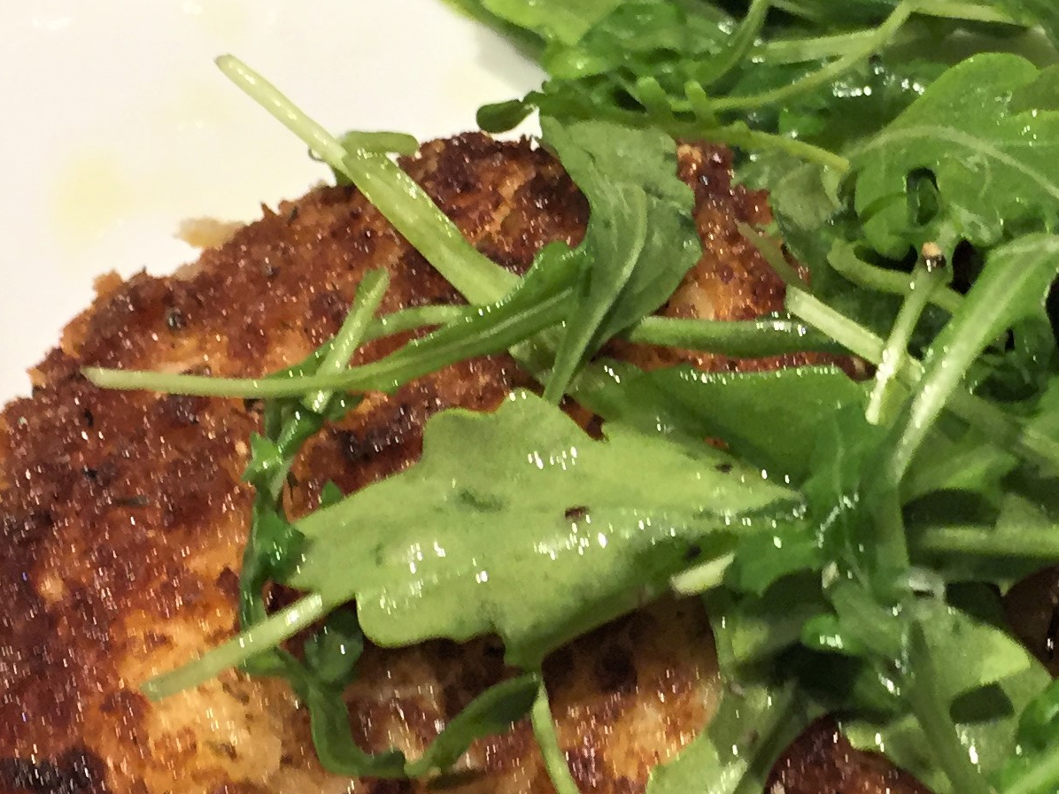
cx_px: 866
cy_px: 761
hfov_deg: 31.3
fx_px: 1836
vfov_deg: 23.6
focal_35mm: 60
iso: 40
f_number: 2.2
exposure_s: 1/30
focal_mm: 4.15
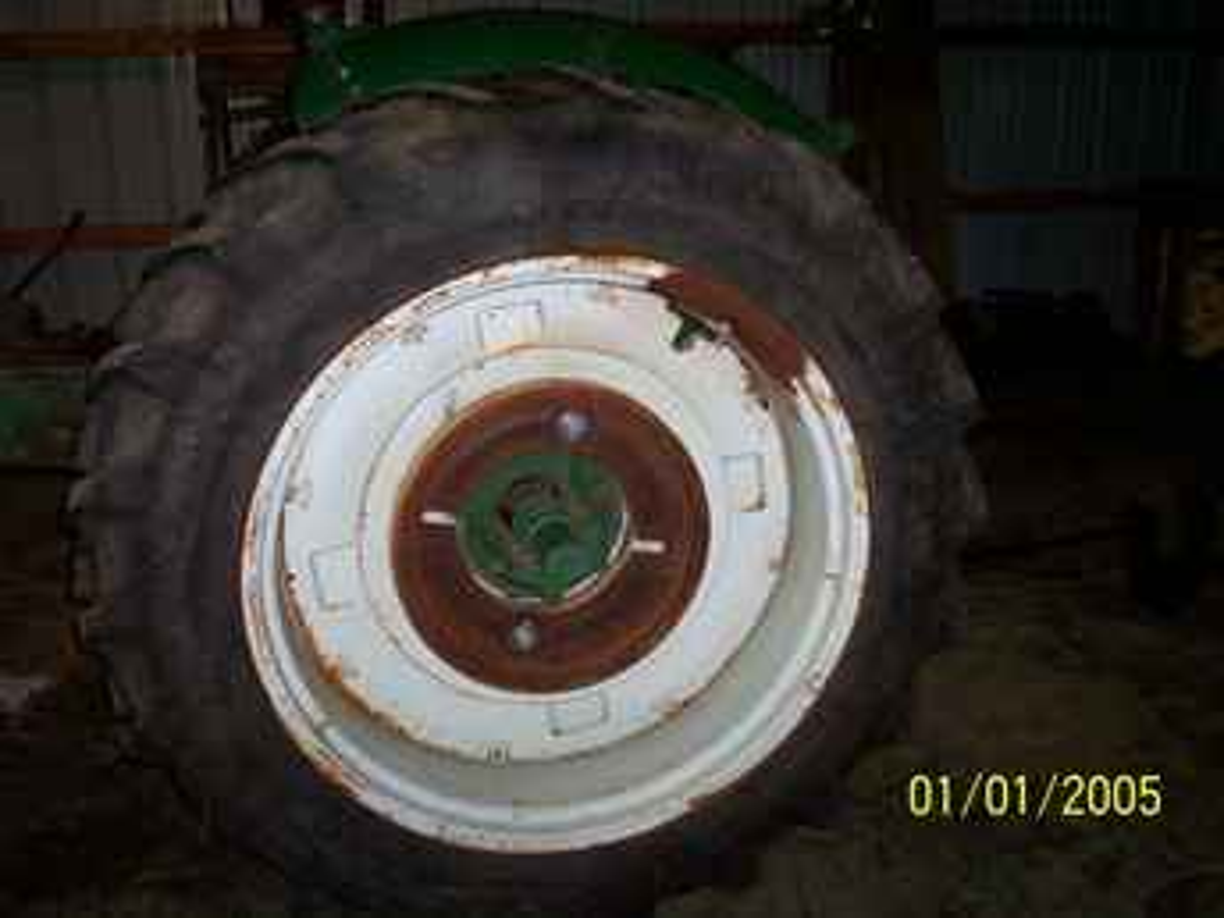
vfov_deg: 39.7
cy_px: 459
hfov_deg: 51.4
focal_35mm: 36
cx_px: 612
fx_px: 1273
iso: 140
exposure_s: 1/64
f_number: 4.5
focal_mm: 5.9
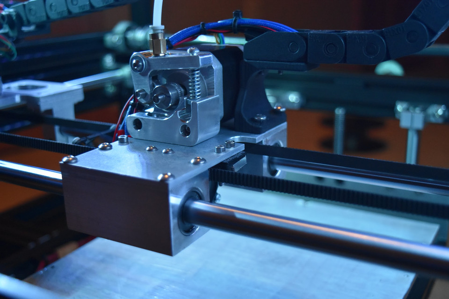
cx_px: 224
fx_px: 580
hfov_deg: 42.3
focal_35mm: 46
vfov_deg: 28.9
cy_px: 150
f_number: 4.2
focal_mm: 31
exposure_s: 1/60
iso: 3200
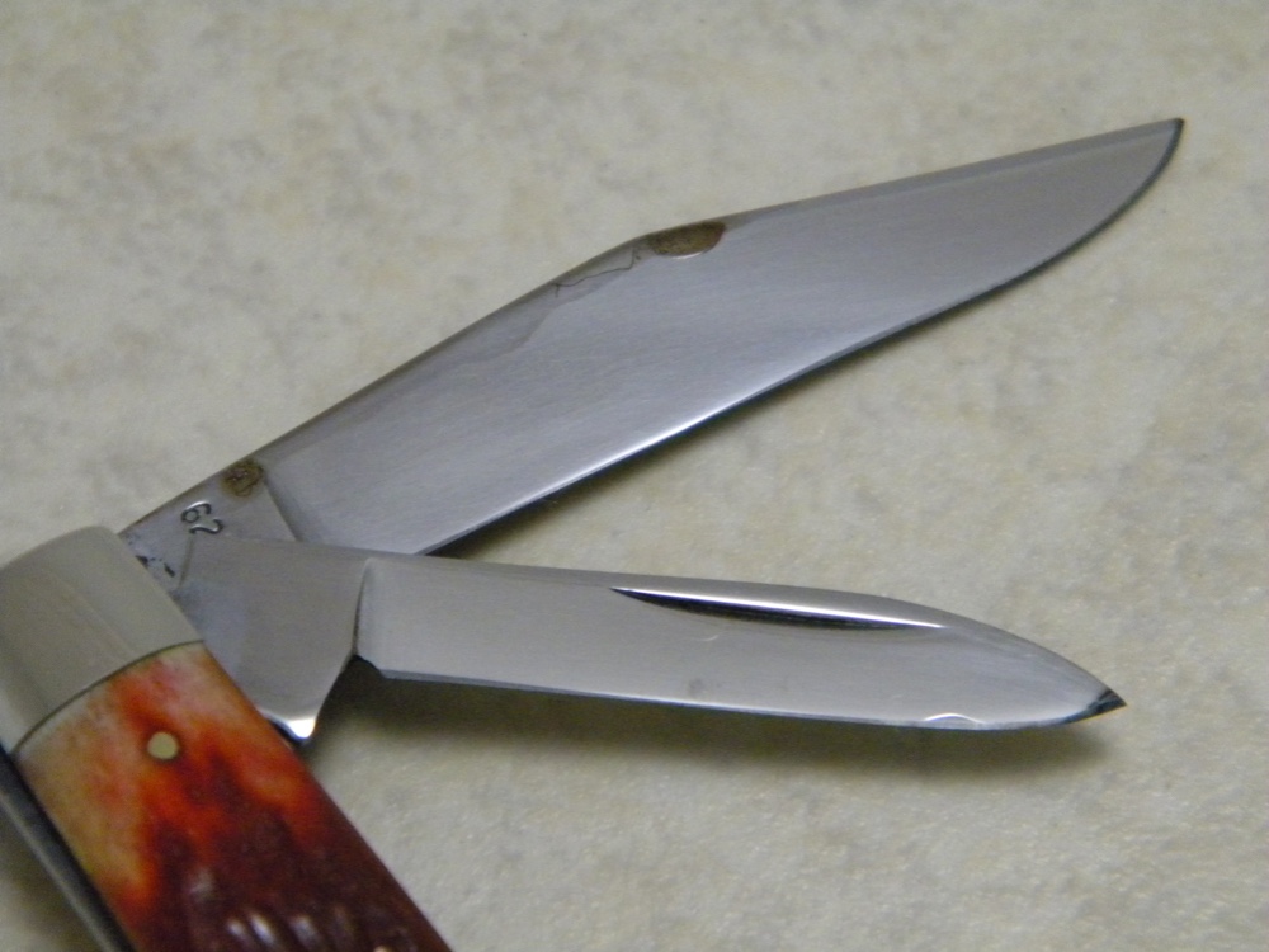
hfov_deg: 10.8
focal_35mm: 183
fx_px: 6709
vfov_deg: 8.1
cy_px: 476
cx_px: 634
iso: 800
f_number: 5.2
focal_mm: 33.1
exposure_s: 1/50.8
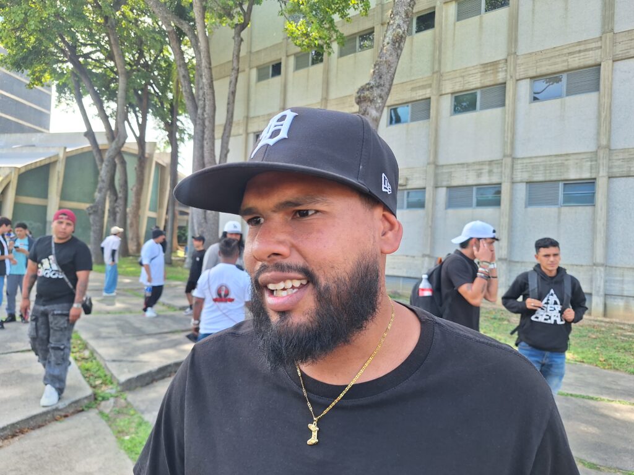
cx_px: 317
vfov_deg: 58.9
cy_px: 238
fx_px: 421
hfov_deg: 73.9
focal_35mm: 23
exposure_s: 1/231
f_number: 1.8
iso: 40
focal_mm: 5.54
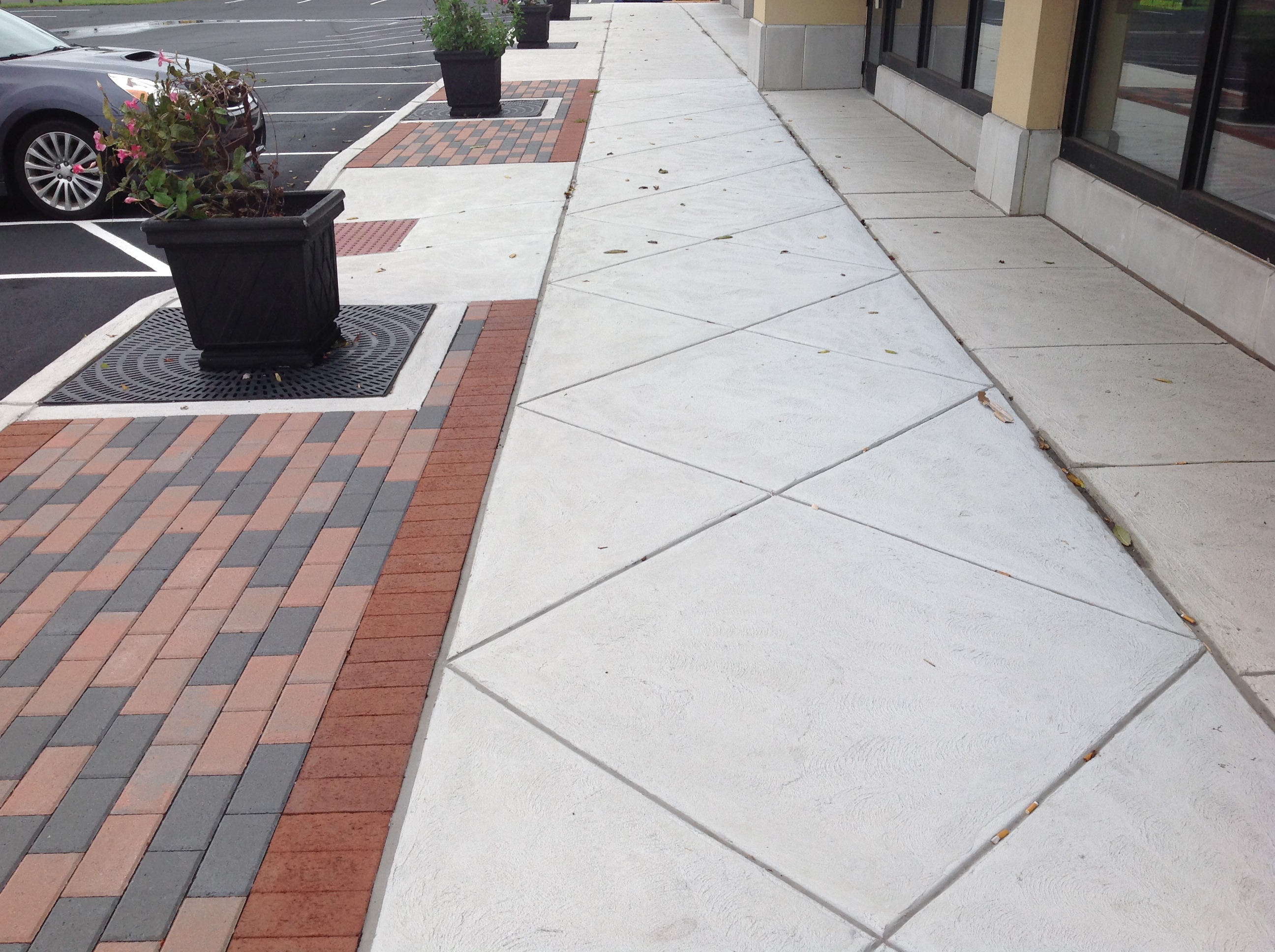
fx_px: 1287
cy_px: 476
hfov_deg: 52.7
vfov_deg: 40.6
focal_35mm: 35
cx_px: 638
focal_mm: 4.28
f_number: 2.4
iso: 50
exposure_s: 1/227
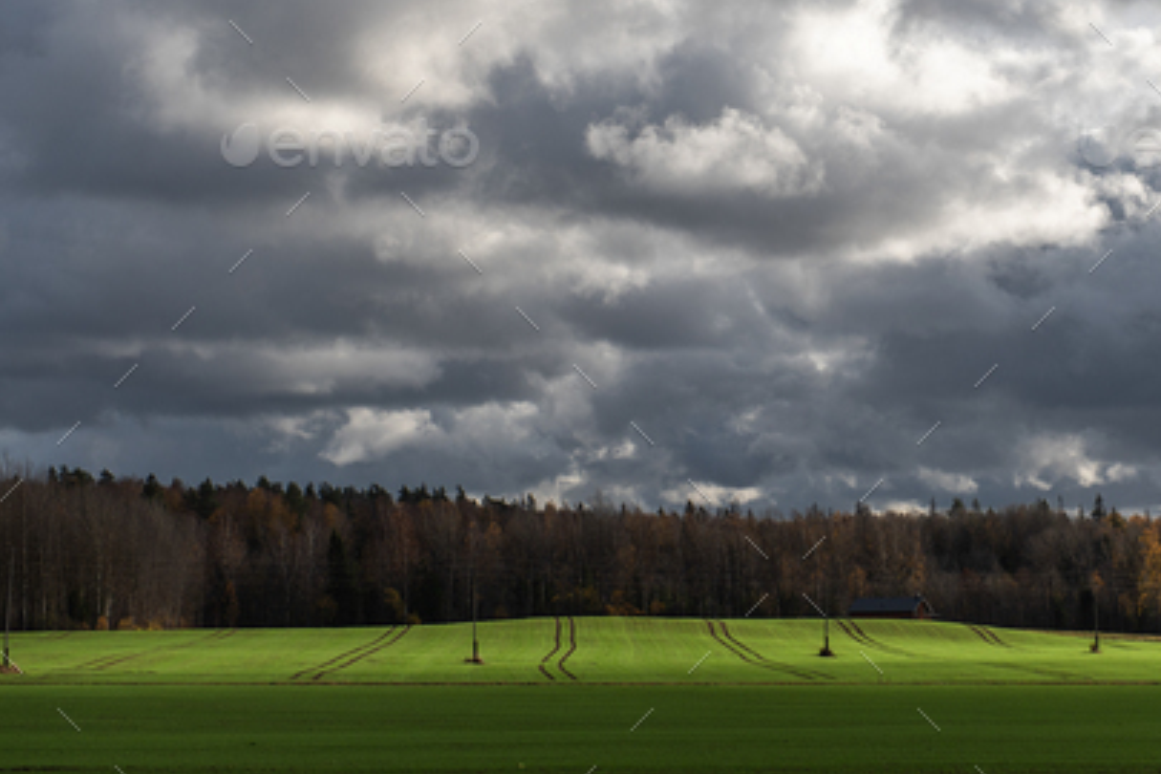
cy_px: 280
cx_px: 771
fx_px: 3289
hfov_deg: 20.0
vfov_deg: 13.4
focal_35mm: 102
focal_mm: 70
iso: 100
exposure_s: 1/3200
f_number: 2.8
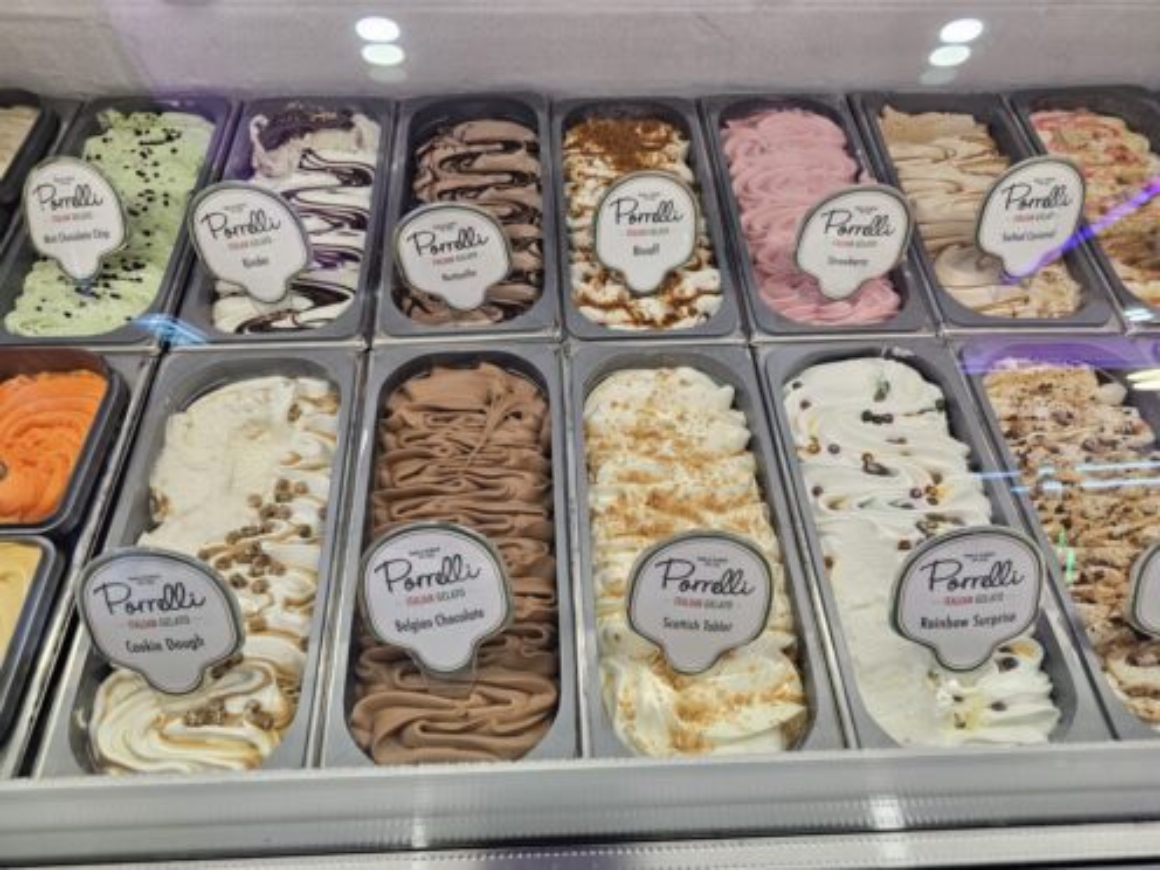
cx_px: 580
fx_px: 771
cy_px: 435
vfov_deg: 58.9
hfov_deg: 73.9
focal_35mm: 23
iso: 125
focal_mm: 6.3
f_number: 1.7
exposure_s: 1/100
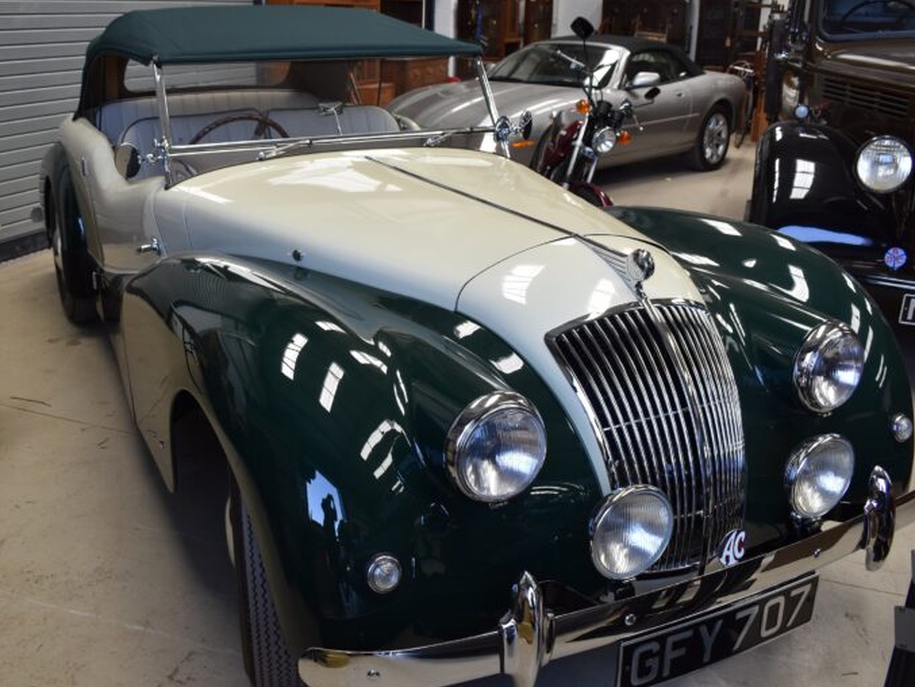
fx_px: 952
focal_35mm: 36
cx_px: 399
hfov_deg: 51.2
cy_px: 344
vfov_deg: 39.7
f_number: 5.6
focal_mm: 22
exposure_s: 1/125
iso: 400
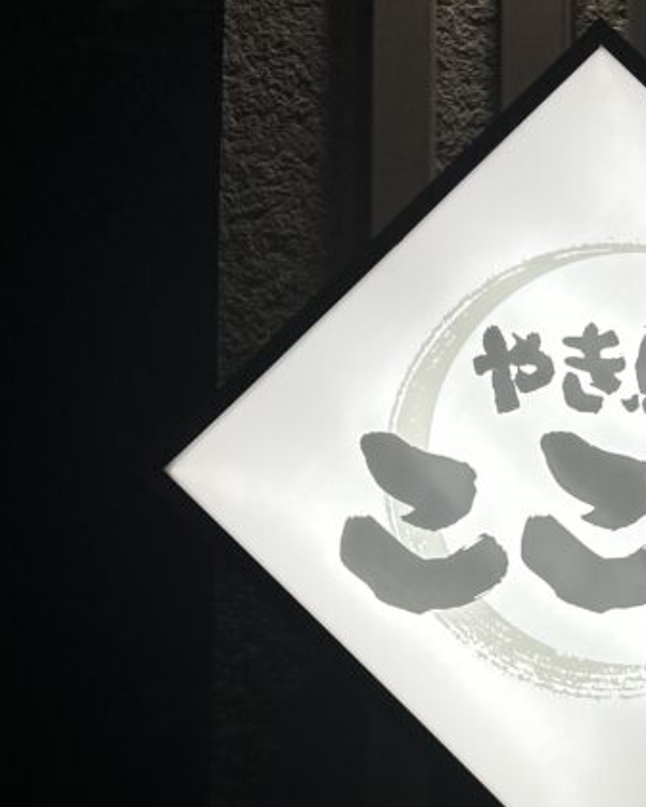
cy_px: 692
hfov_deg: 25.9
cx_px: 579
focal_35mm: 57
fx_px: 1362
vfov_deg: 31.8
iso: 80
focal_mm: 6.86
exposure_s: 1/439
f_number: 1.78
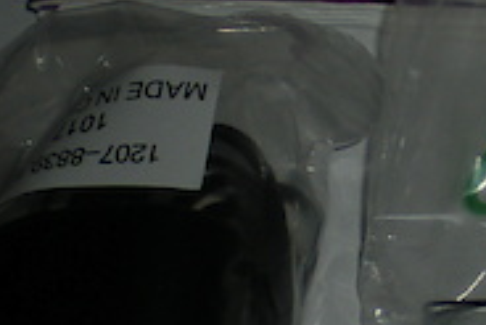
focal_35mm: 172
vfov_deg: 8.0
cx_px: 602
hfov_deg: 11.7
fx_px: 2324
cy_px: 338
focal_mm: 6.3
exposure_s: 1/60
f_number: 3.1
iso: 64
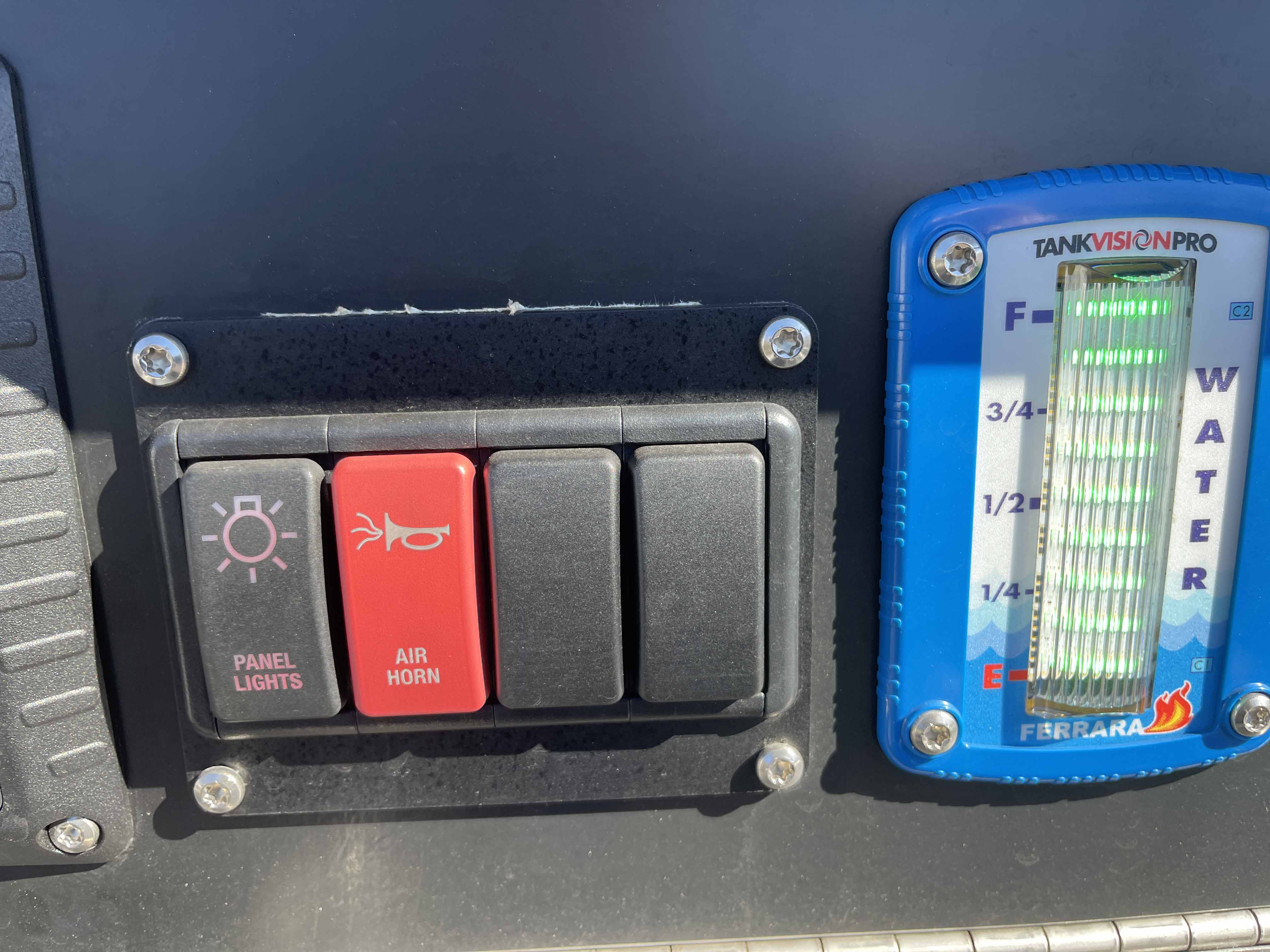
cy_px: 476
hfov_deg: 67.3
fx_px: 954
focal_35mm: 26
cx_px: 635
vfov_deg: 53.1
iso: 32
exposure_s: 1/533
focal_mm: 5.1
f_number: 1.6
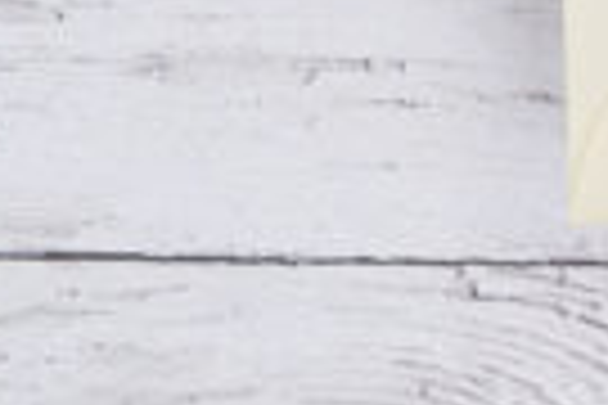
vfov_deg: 6.5
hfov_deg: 9.5
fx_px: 3394
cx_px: 1241
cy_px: -626
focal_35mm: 201
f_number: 7.1
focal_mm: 24
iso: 100
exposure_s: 1/13
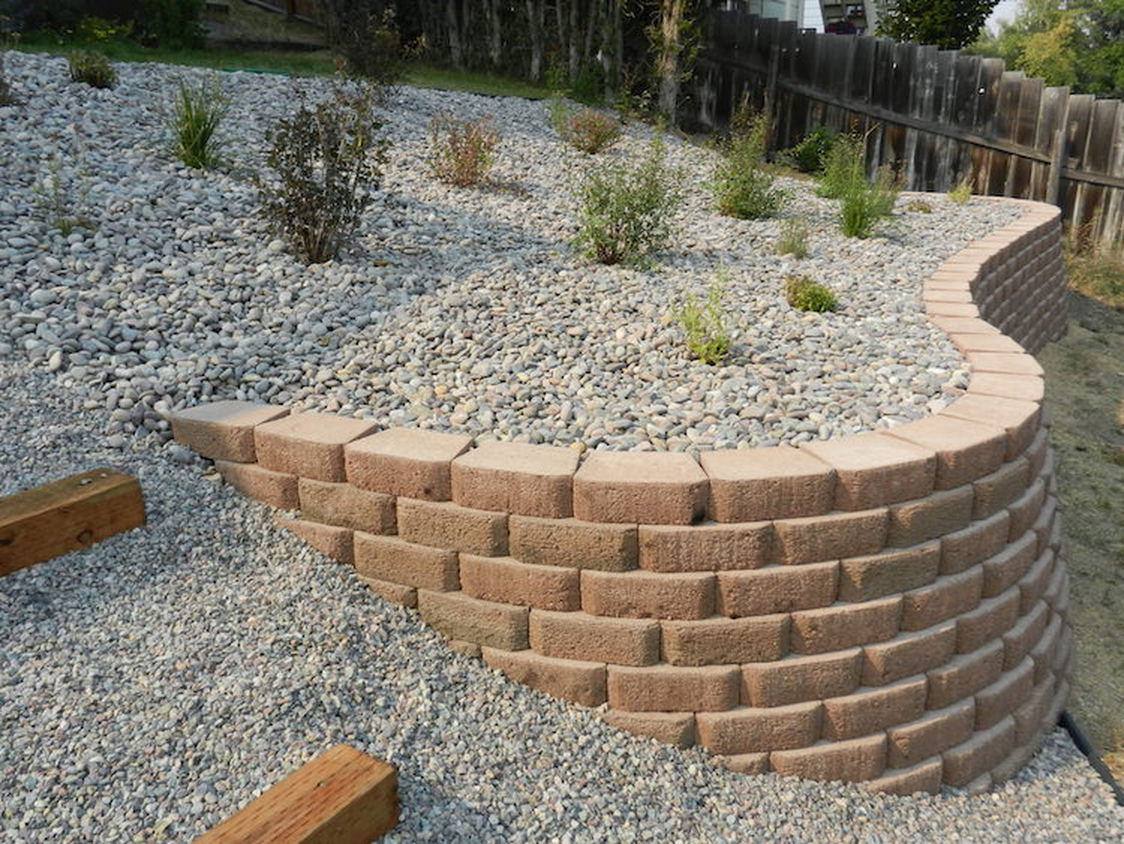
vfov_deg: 48.3
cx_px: 562
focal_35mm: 29
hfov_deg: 61.6
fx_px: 942
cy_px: 422
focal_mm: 5.1
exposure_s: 1/1000
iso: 160
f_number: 3.6
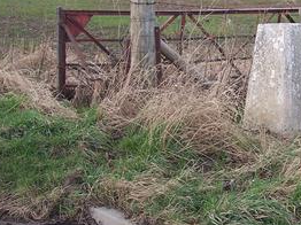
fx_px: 808
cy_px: 90
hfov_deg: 20.6
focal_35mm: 93
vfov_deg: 15.9
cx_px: 277
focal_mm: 6.3
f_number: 2.8
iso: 80
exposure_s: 1/320
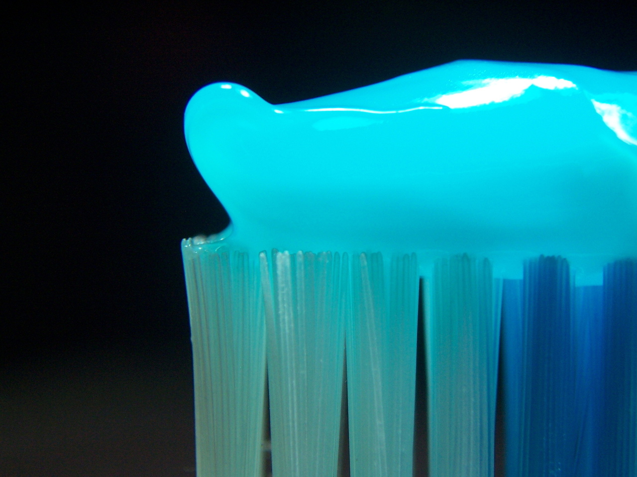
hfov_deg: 18.2
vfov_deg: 13.7
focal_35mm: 108
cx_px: 318
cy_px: 238
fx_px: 1987
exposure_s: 1/60
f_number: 5.6
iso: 140
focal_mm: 18
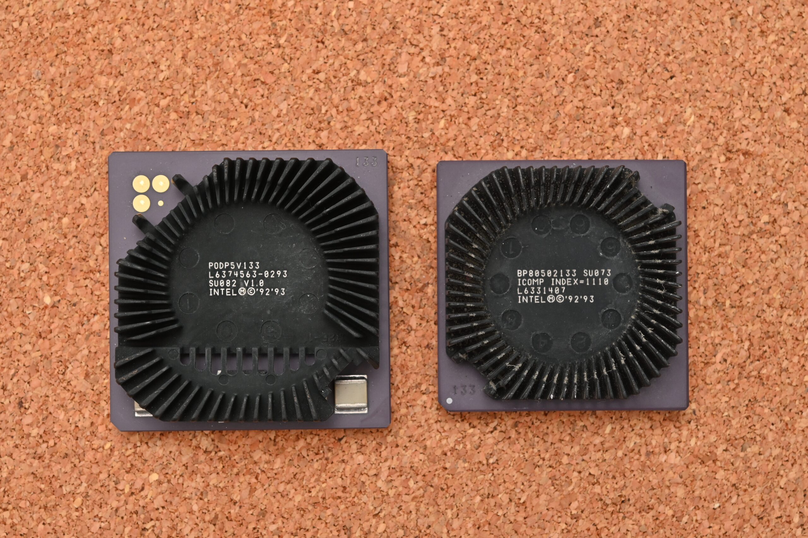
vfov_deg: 15.2
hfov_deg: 22.6
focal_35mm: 90
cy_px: 269
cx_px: 404
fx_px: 2019
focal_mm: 60
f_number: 8
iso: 125
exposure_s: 1/60
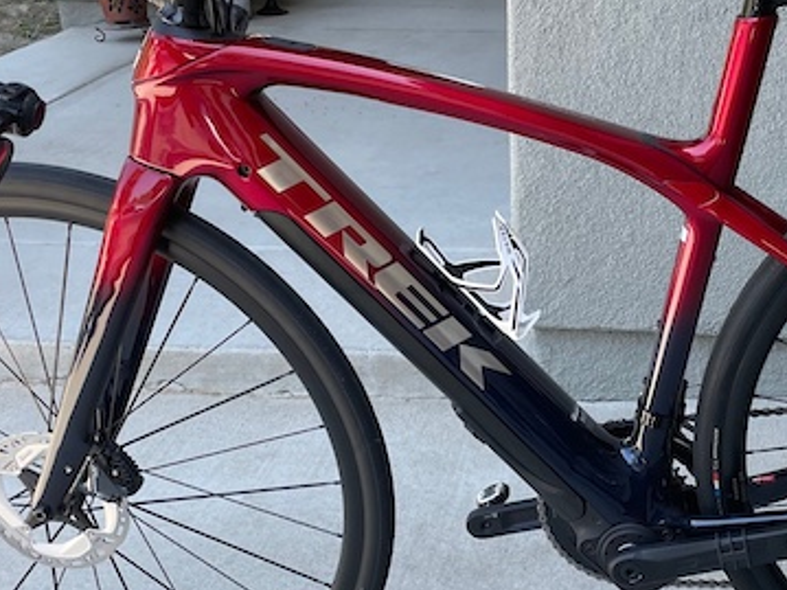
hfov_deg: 32.6
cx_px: 590
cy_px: 386
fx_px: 1318
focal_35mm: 58
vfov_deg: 25.1
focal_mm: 4.2
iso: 32
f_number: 1.6
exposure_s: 1/289
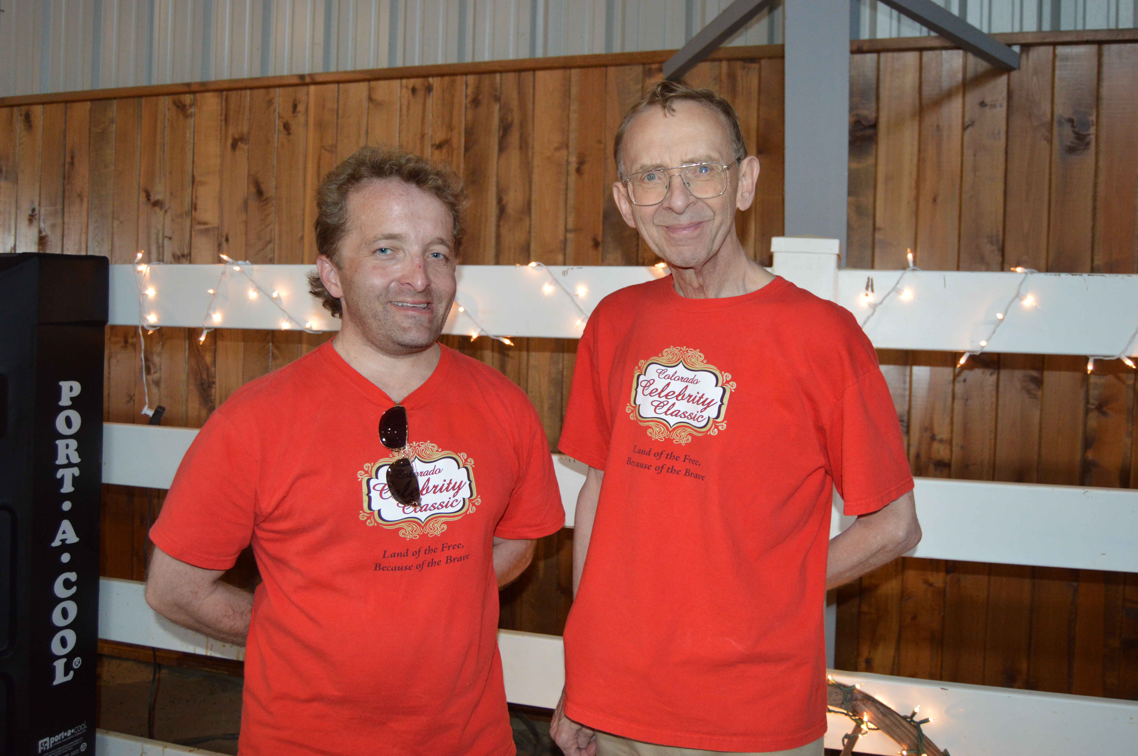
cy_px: 378
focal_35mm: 30
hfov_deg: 62.0
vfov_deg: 43.5
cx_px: 569
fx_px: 947
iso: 1100
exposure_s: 1/60
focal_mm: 20
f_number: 3.5
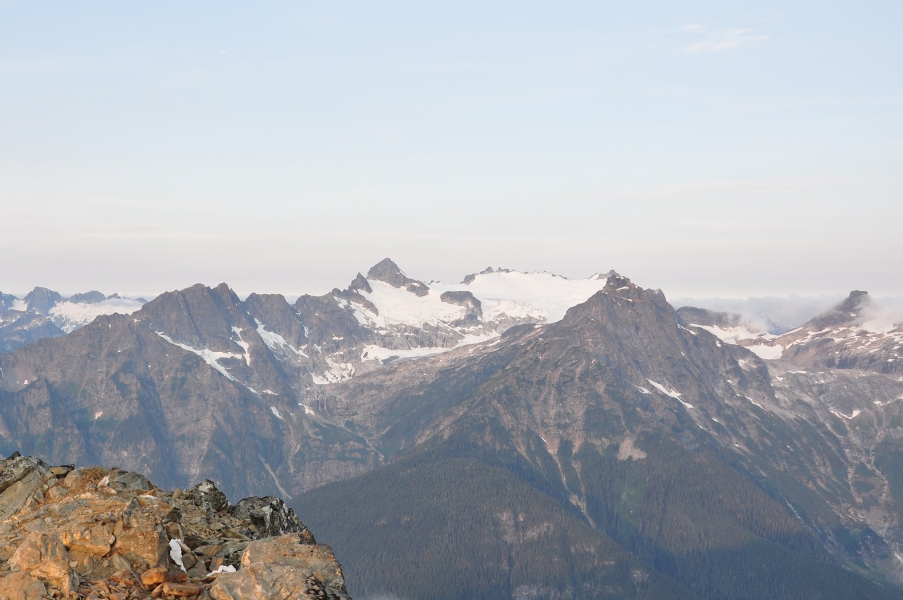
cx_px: 298
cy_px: 331
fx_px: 1228
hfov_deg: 39.9
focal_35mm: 49
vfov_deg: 27.4
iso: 200
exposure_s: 1/100
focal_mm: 24
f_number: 9
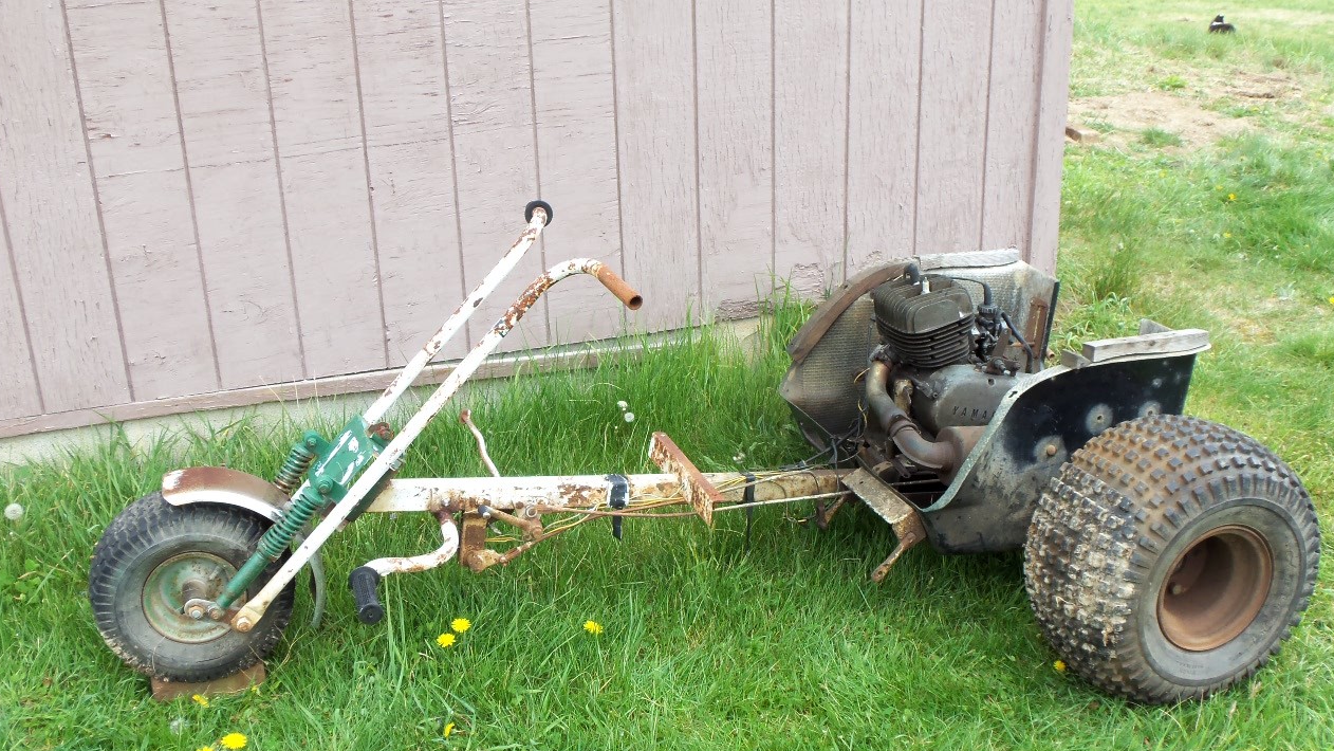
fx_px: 1486
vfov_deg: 28.2
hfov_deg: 48.4
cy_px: 474
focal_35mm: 42
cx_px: 668
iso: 80
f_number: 3.7
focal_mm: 6.7
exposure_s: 1/160
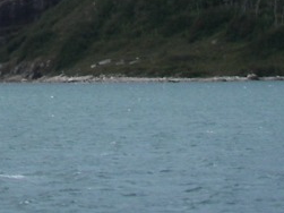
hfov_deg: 8.5
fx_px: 1911
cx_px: 9
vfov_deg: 6.2
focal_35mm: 233
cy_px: -167
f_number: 2.8
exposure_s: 1/320
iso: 50
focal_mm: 9.4
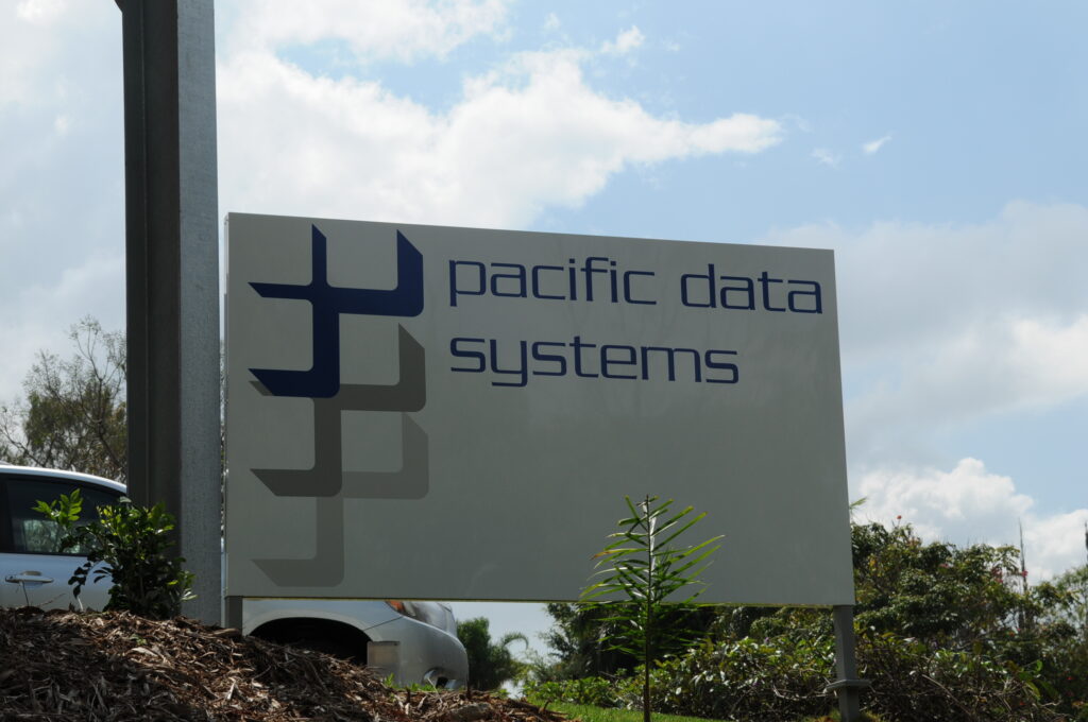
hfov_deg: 24.6
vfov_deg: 16.5
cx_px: 544
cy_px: 361
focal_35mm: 82
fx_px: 2490
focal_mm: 55
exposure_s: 1/320
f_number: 13
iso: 200
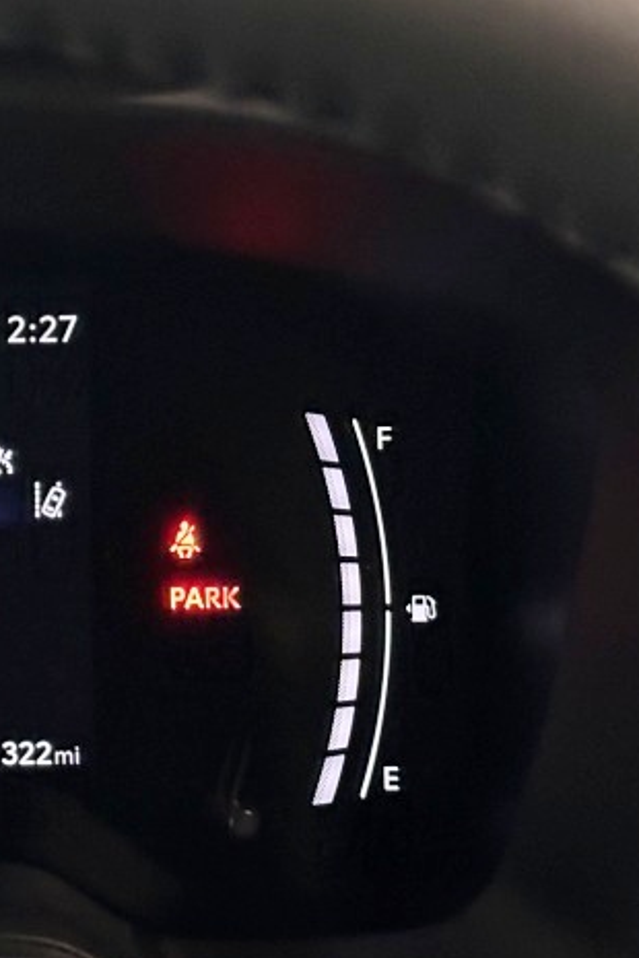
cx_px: -320
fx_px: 2929
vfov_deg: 18.6
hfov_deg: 11.9
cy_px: 492
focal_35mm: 110
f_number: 1.78
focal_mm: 6.86
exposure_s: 1/17
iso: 800
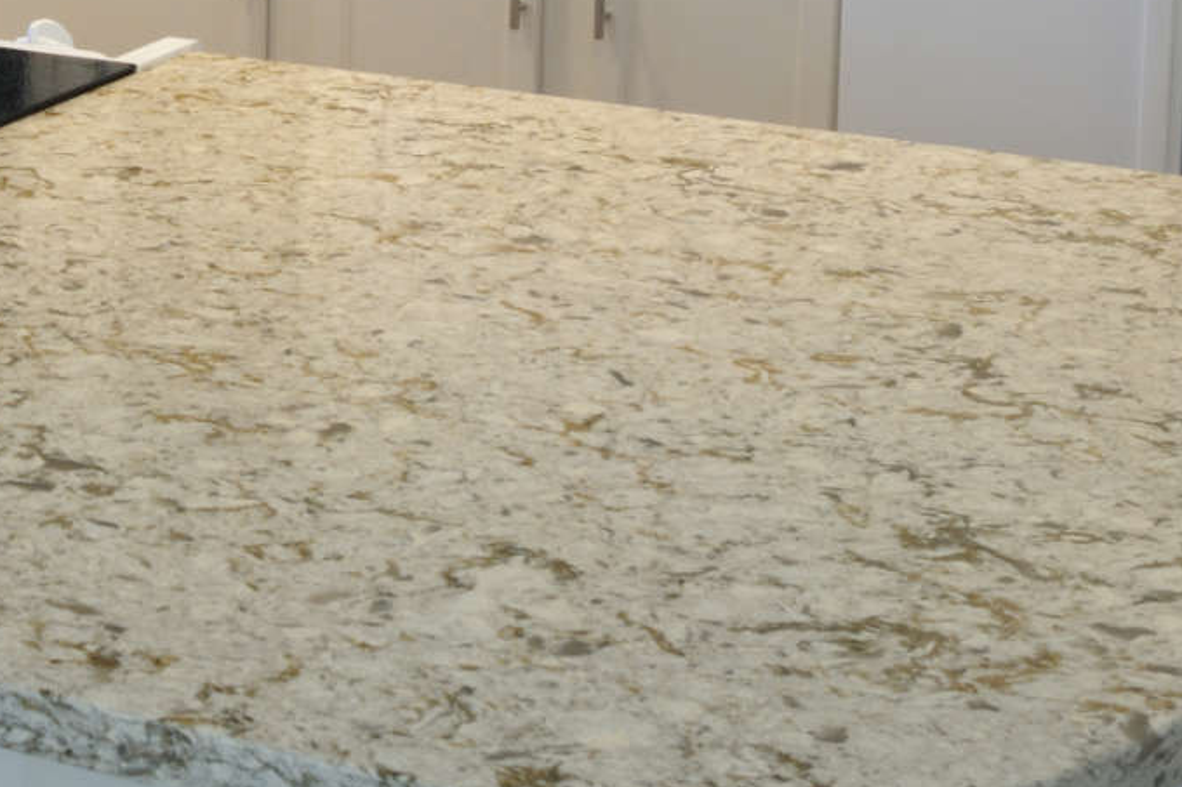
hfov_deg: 17.6
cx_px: -289
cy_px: -225
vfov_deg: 12.1
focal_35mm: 110
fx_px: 3611
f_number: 11
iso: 200
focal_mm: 26
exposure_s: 2
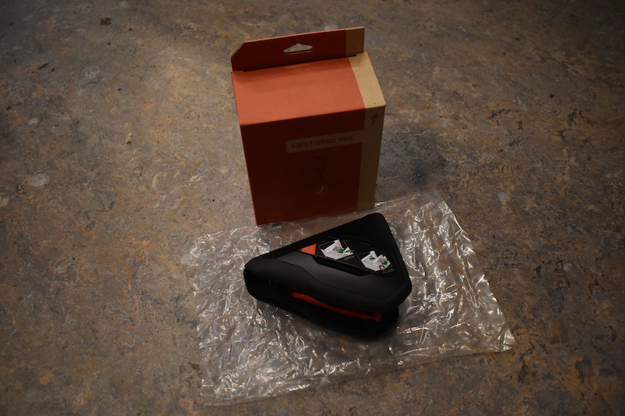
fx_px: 547
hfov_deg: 59.5
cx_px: 312
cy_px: 208
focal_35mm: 32
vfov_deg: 41.7
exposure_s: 1/125
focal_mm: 21
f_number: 3.8
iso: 1600
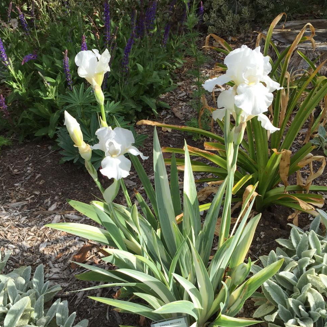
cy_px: 196
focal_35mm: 35
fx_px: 374
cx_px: 165
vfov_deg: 47.0
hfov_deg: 47.2
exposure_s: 1/1319
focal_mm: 4.15
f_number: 2.2
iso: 32
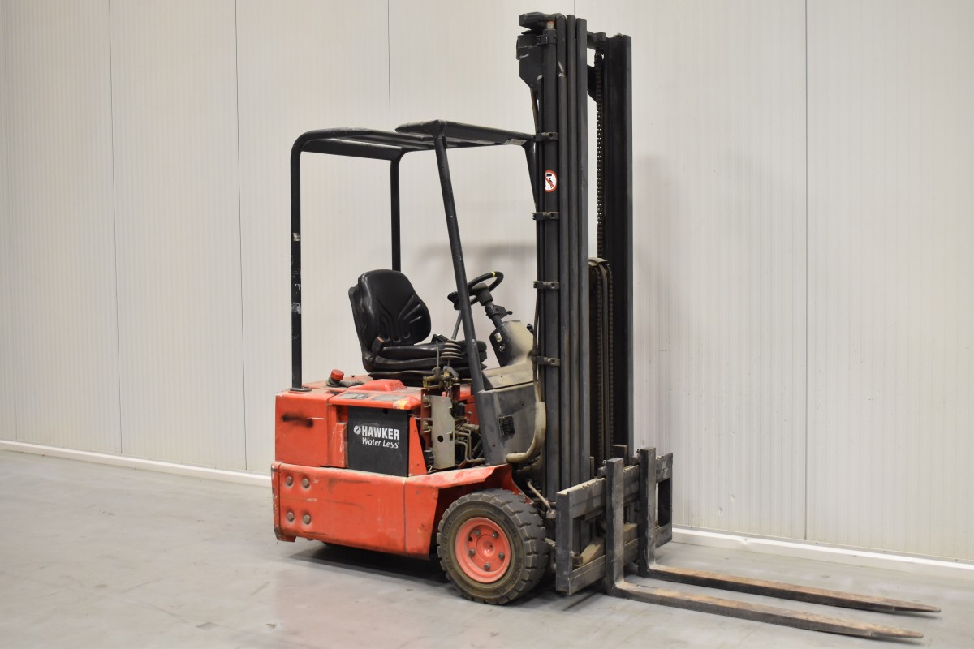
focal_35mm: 42
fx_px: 1136
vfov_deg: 31.9
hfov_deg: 46.4
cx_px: 487
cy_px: 324
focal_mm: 28
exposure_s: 1/50
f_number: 5
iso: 1600
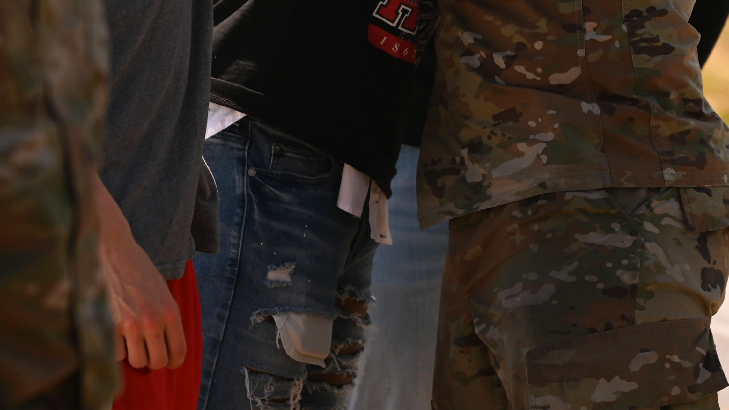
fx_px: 10709
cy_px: -110
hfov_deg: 3.9
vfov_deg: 2.2
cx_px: 553
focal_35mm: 554
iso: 100
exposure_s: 1/1000
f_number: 5
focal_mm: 200
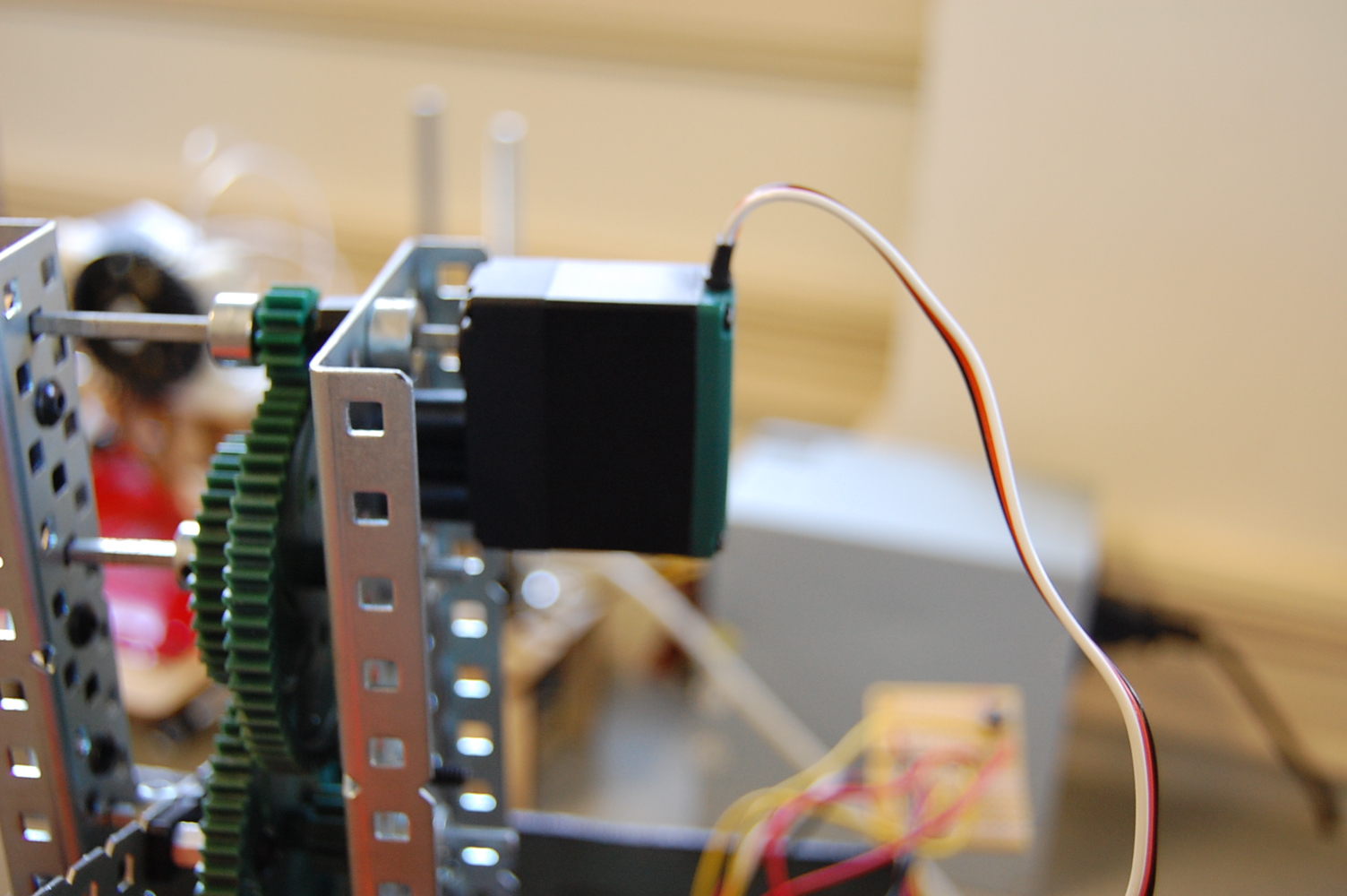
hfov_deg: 43.6
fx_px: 1682
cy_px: 448
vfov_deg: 29.8
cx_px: 674
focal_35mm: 45
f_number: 4.2
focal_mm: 30
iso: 800
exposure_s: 1/30
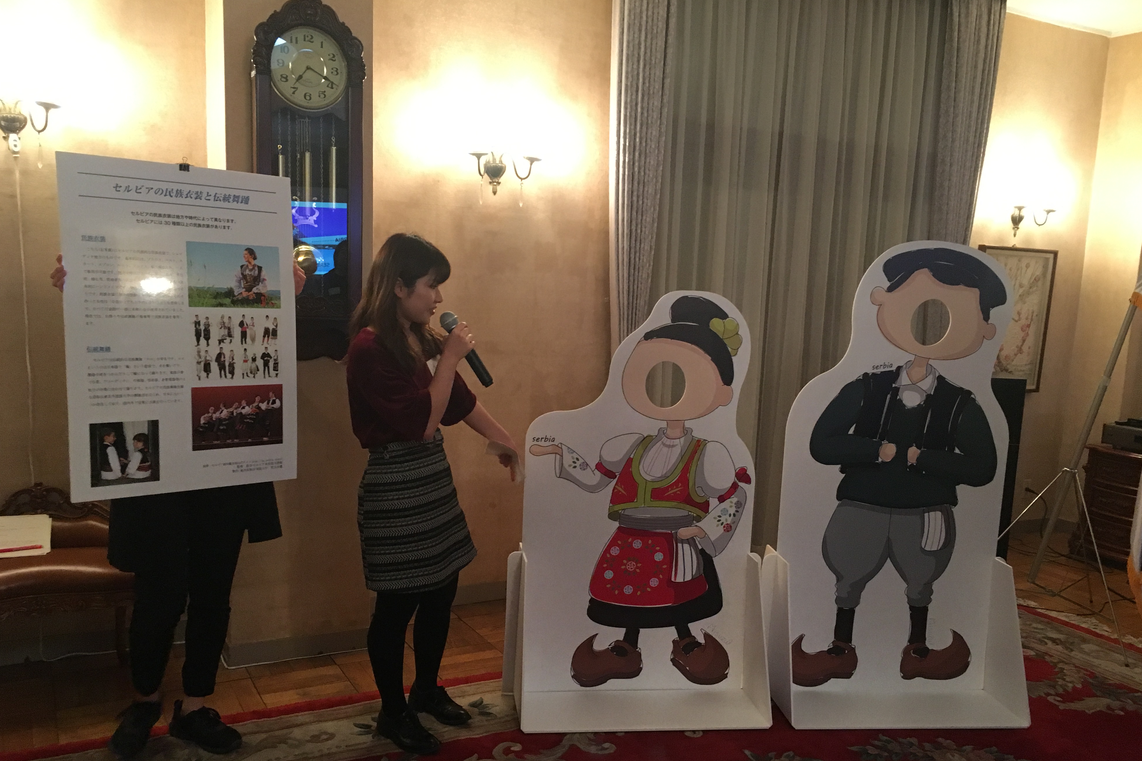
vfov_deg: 42.2
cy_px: 436
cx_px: 574
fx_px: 983
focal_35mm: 31
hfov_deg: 60.3
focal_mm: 4.15
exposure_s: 1/30
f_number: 2.2
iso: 200
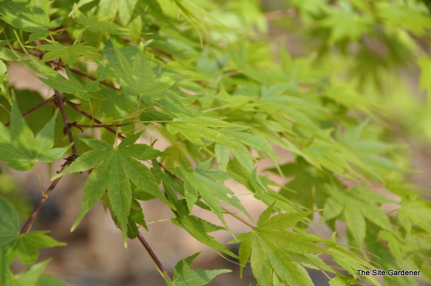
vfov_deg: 8.7
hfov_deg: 13.1
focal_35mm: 158
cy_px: 143
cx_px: 216
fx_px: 1884
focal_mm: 105
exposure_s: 1/200
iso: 200
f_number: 6.3
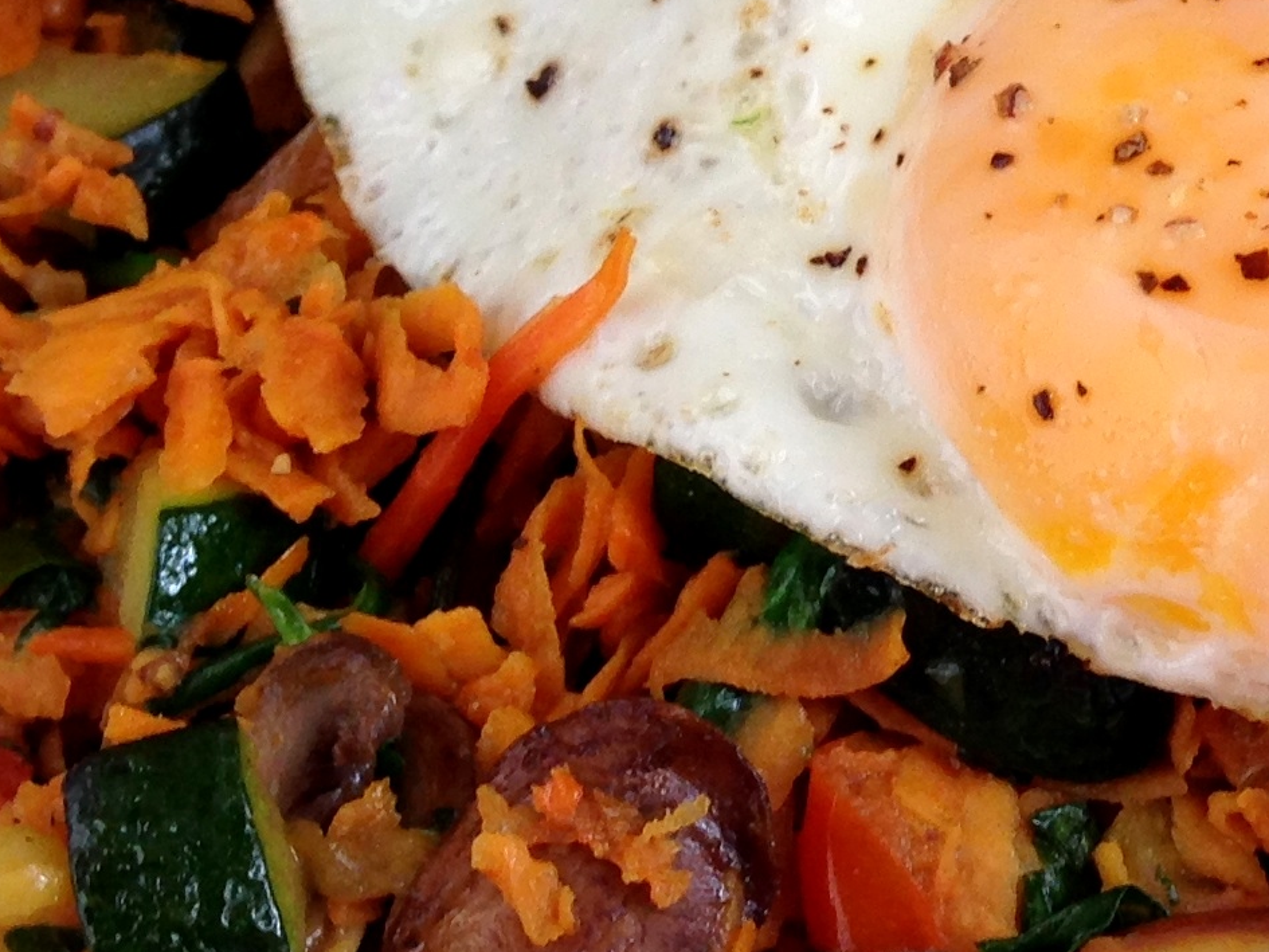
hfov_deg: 16.6
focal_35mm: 114
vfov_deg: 12.7
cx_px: 1503
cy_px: -169
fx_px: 4180
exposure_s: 1/60
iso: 50
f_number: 2.4
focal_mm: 4.12
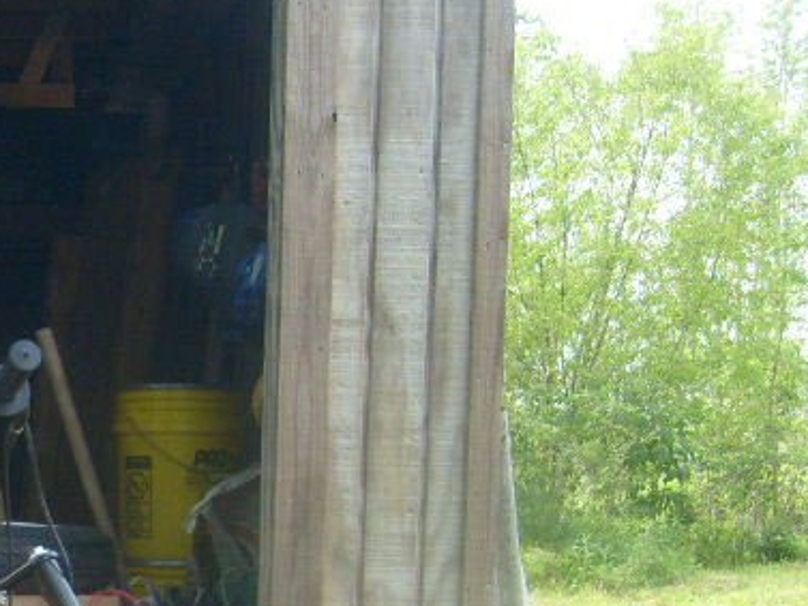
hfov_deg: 19.1
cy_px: 773
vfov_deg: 14.9
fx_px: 2218
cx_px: -251
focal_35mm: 95
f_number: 2.8
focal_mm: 5.8
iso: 80
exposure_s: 1/180
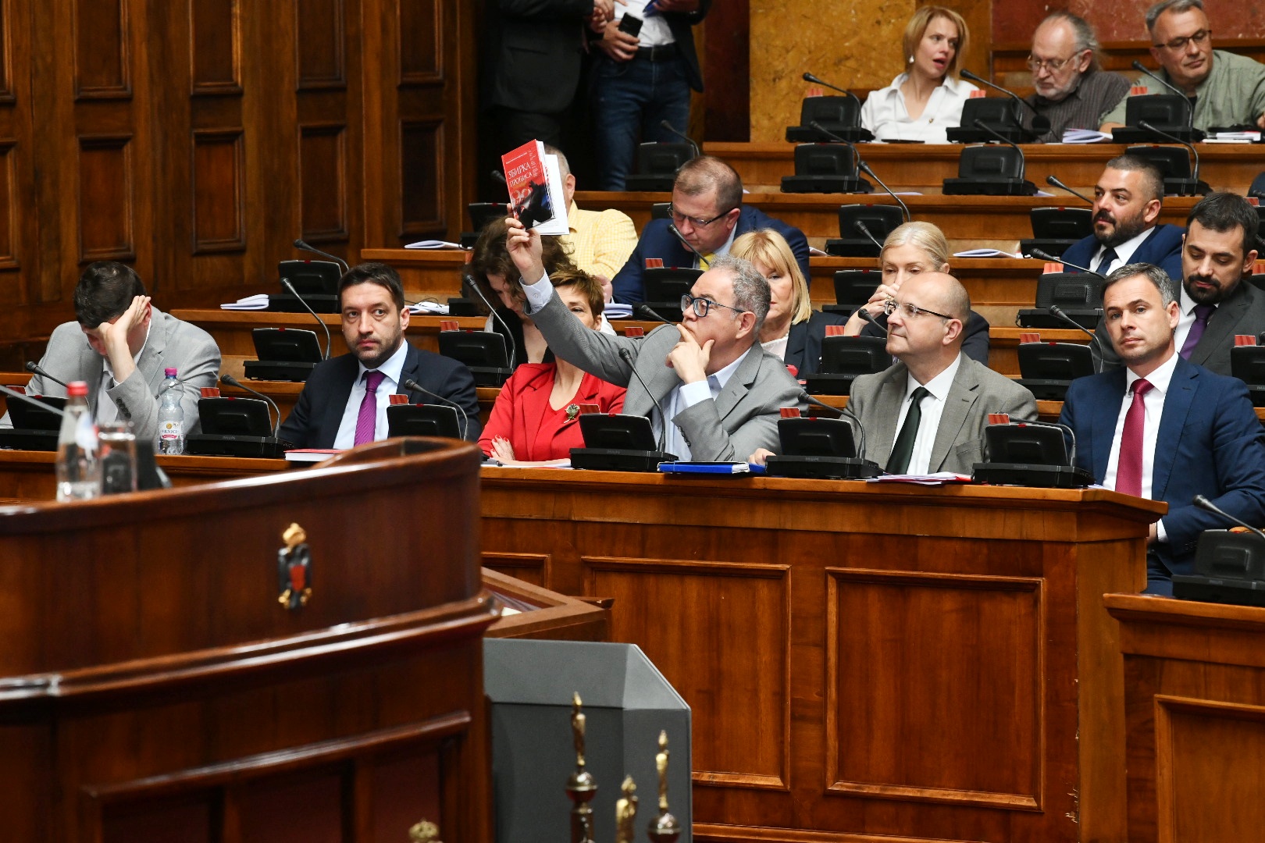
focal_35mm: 200
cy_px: 422
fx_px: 7027
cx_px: 632
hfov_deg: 10.3
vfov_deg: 6.9
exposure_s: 1/200
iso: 2000
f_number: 8
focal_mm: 200
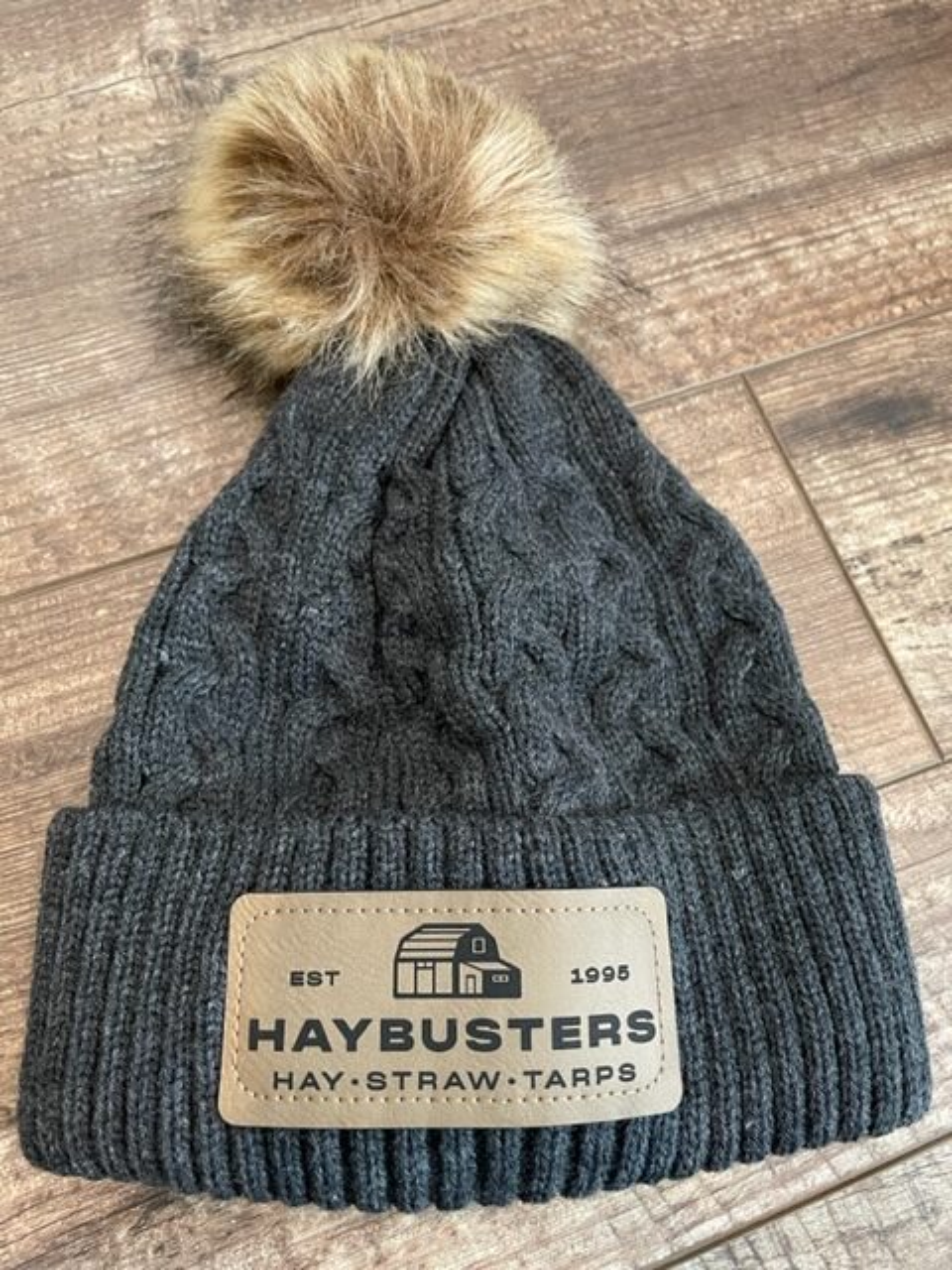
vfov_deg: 67.3
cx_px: 476
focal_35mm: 26
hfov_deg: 53.1
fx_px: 953
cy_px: 635
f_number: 1.6
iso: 400
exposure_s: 1/60
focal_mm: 4.2
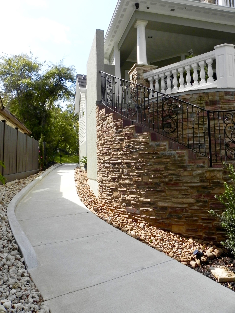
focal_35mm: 26
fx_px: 235
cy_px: 156
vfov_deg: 67.3
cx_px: 118
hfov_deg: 53.1
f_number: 6.3
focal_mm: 4.6
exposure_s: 1/324
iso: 160
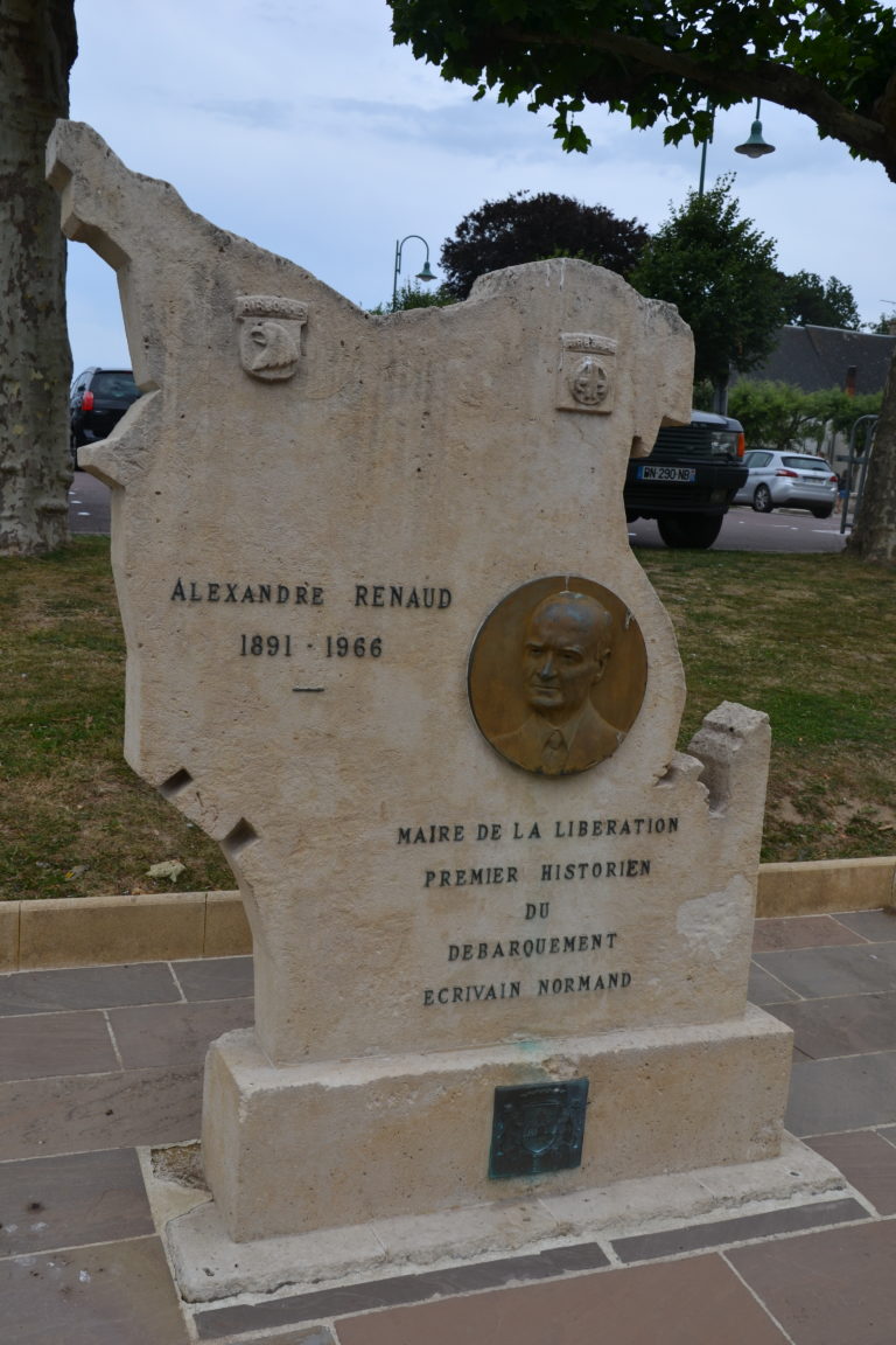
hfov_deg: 36.9
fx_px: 1344
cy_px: 672
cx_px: 448
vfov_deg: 53.1
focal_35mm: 36
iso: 100
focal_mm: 24
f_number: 7.1
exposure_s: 1/400
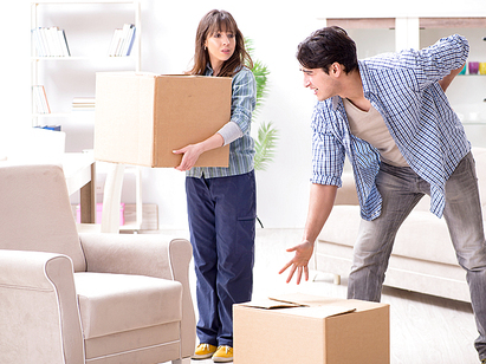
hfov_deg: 16.0
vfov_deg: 12.0
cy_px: 183
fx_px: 1726
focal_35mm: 123
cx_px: 259
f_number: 5.6
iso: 160
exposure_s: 1/100
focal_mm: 105
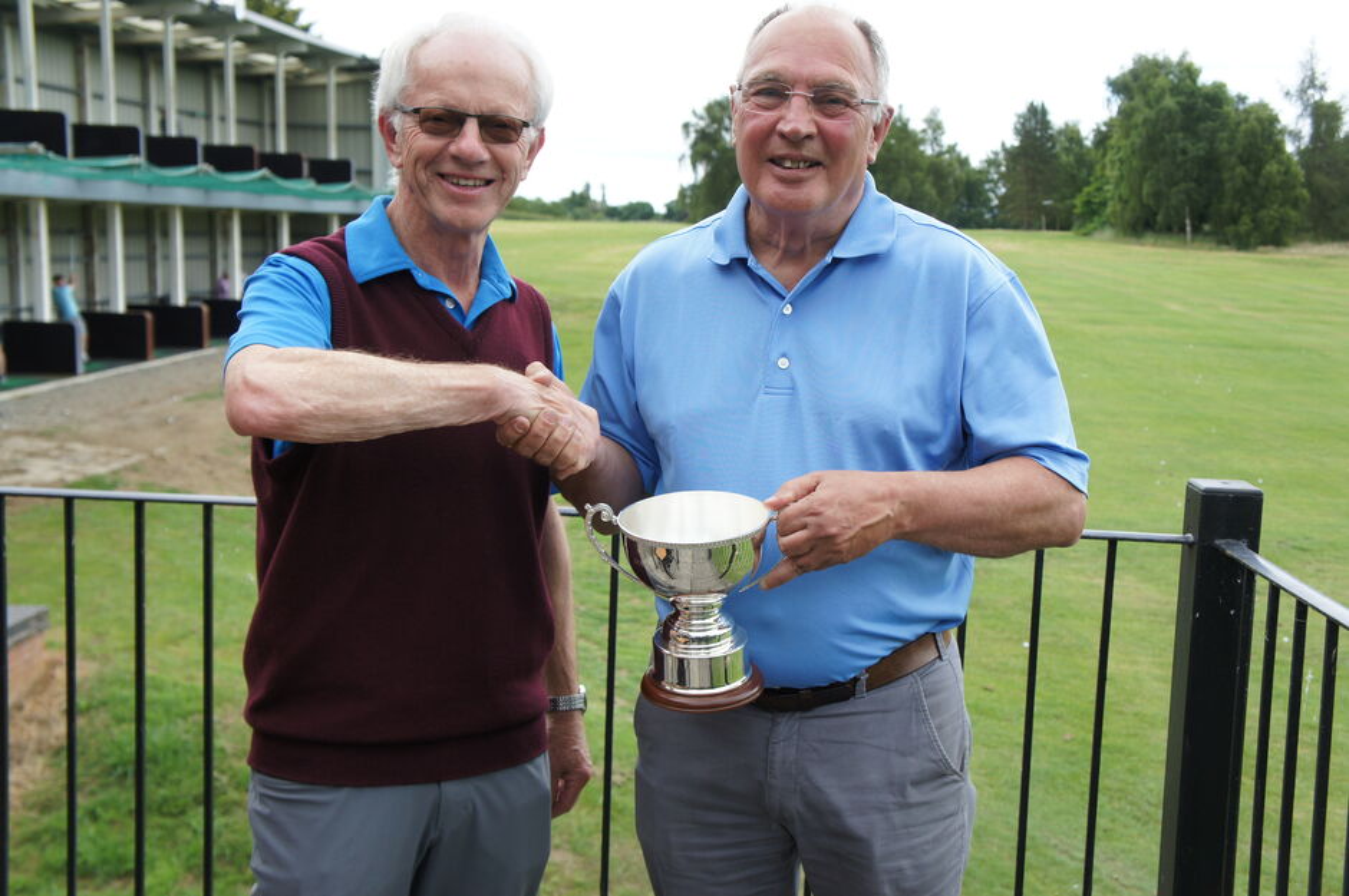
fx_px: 1572
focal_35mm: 42
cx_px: 674
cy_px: 448
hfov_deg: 46.4
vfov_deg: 31.8
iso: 200
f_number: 5
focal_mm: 28
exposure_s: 1/250
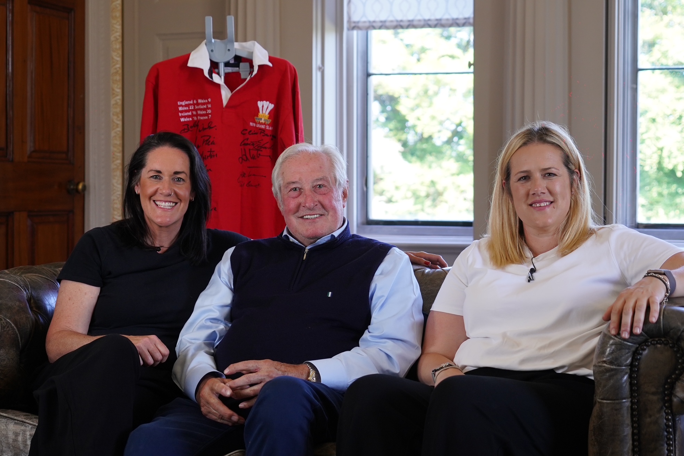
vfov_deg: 18.7
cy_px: 228
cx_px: 342
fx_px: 1387
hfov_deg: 27.7
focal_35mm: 73
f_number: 4
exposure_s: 1/100
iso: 500
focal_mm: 49
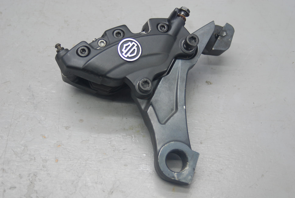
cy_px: 99
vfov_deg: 19.0
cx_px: 148
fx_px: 591
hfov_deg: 28.0
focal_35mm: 72
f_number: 4.2
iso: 400
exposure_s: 1/25
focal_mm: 48
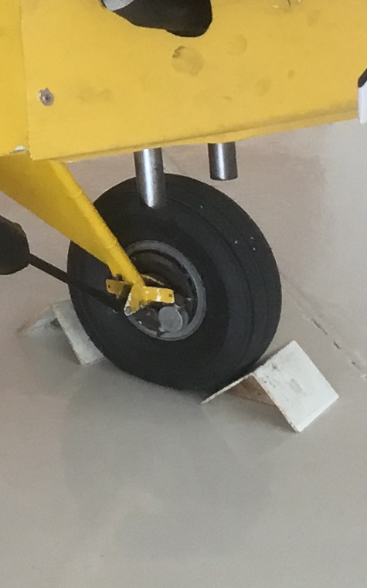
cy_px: -83
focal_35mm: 141
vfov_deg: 14.4
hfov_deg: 8.8
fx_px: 2259
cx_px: -345
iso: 25
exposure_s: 1/40
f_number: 2.4
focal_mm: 3.3
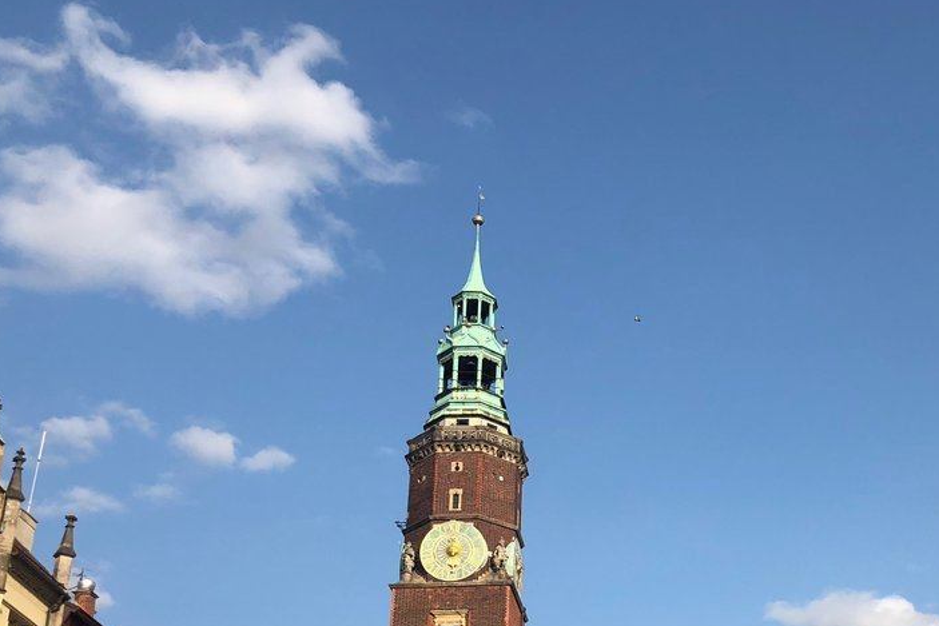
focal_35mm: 53
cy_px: 539
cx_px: 763
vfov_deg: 24.9
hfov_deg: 36.1
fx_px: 1383
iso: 20
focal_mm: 3.99
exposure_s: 1/1845
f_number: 1.8
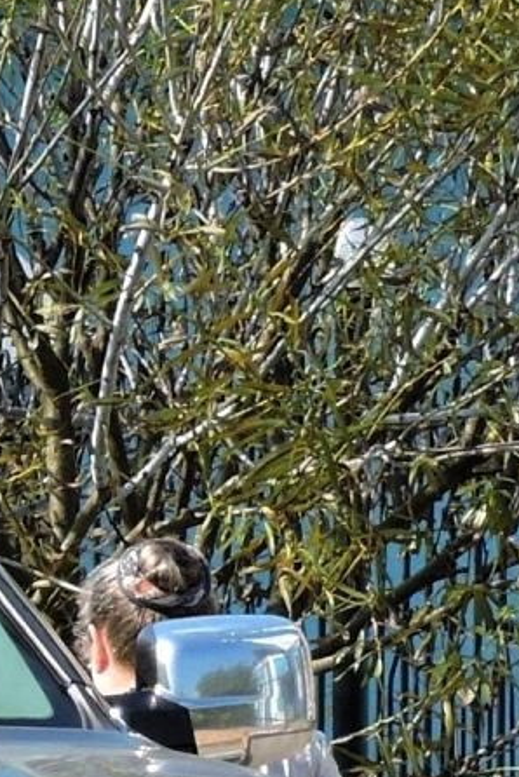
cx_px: -792
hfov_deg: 1.7
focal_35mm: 792
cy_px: 841
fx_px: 17099
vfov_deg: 2.6
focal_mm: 30.5
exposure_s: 1/250
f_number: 5.2
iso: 100
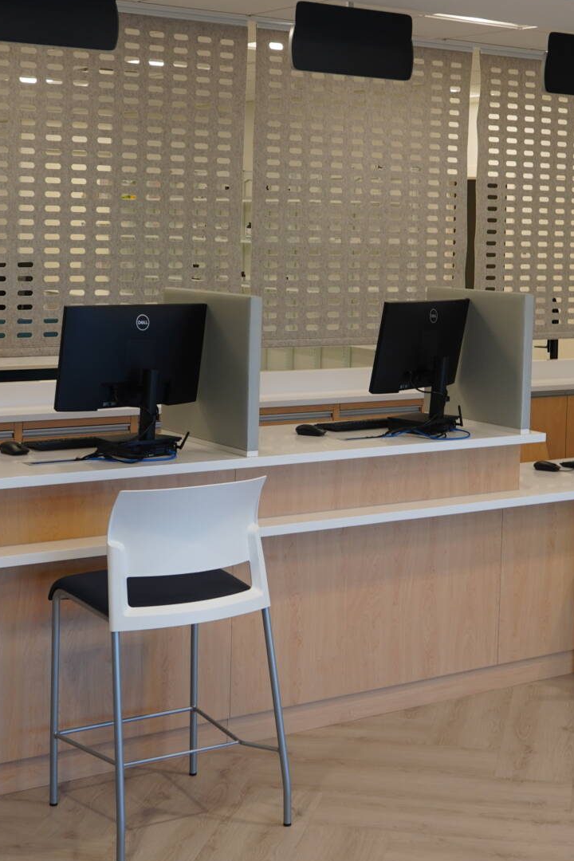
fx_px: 1531
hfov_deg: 21.1
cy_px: 315
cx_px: 399
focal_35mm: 64
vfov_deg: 31.3
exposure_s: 1/30
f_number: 4
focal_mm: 18
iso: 125
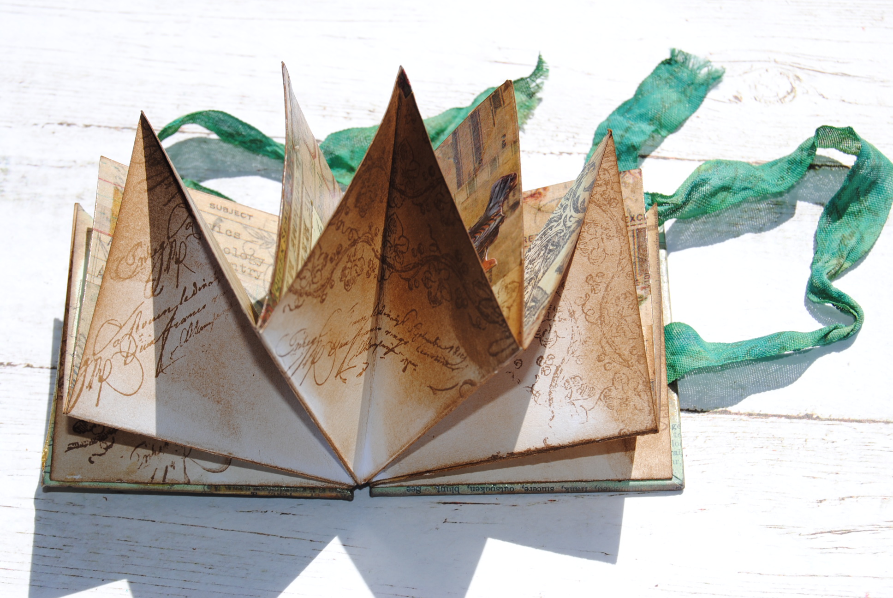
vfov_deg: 16.6
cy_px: 299
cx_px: 446
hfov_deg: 24.6
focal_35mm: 82
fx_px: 2049
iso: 100
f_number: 6.3
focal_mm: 55
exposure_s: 1/200
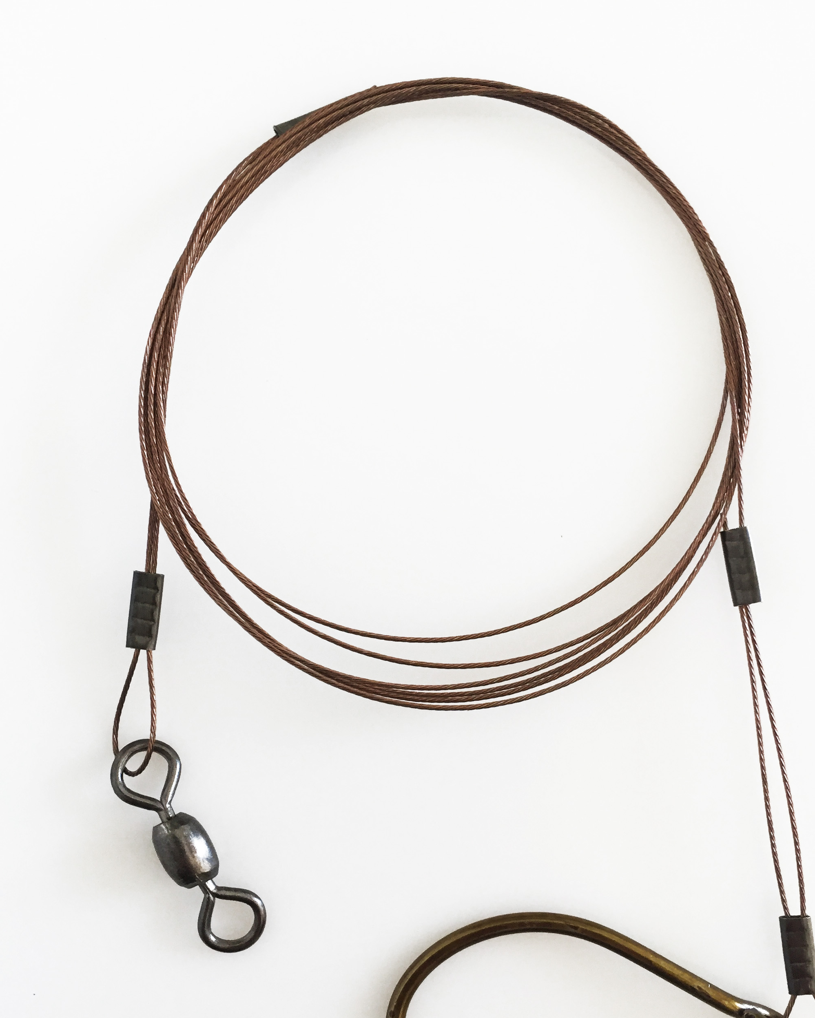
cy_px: 603
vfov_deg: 48.8
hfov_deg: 40.1
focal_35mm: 37
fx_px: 1115
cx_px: 447
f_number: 2.2
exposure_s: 1/30
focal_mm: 4.15
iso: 32
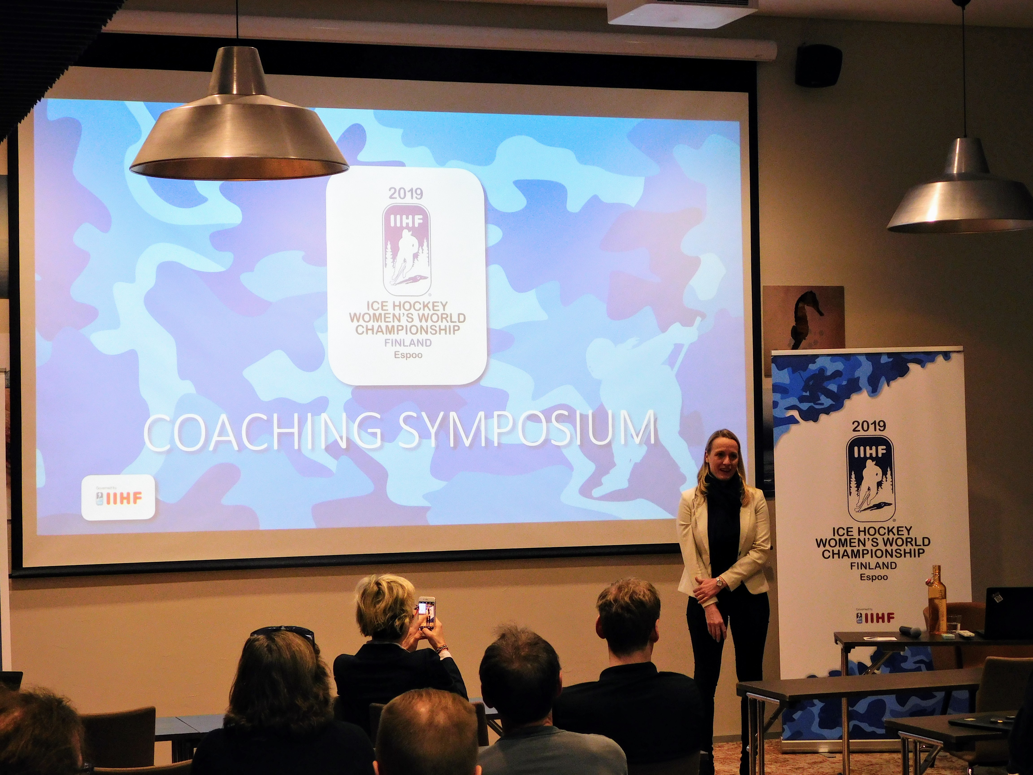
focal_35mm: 71
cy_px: 388
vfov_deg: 20.7
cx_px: 516
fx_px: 2119
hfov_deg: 27.4
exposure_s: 1/30
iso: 220
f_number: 4.3
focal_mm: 12.6
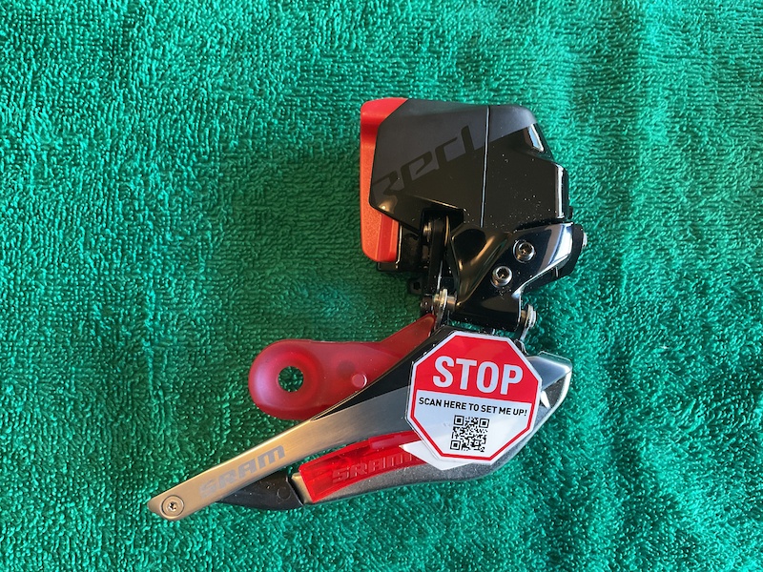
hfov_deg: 61.7
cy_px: 286
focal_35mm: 29
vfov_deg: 48.2
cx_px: 382
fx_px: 639
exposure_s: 1/40
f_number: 1.8
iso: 250
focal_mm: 3
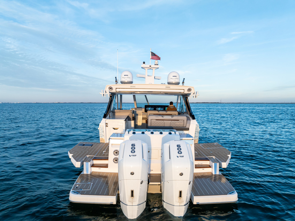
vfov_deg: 56.8
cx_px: 148
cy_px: 110
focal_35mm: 24
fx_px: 204
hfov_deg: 71.6
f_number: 4
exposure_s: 1/240
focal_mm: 12.29
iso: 400
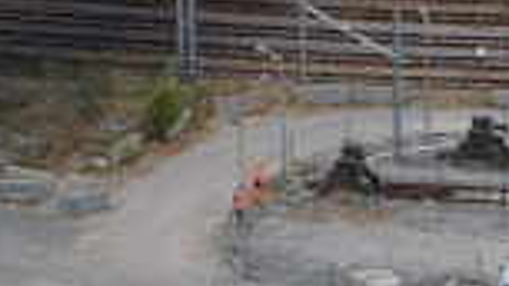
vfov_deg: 7.7
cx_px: 0
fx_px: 2078
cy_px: -195
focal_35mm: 154
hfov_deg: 13.8
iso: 400
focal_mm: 30
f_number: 5.6
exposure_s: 1/1250
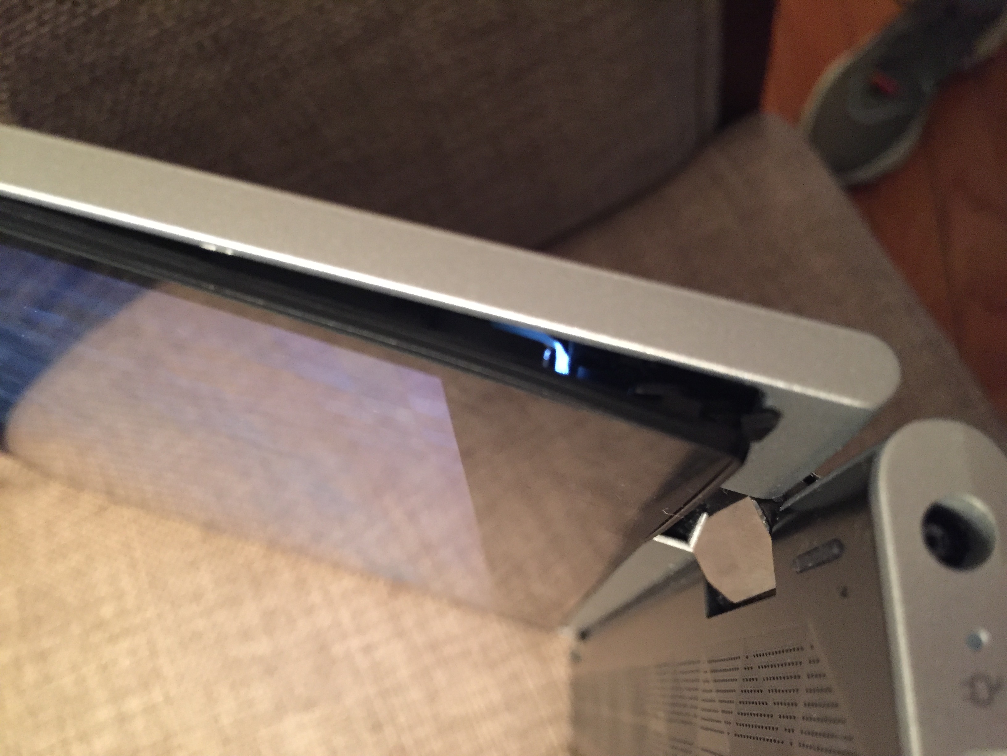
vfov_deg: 48.2
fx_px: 844
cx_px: 504
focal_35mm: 29
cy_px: 378
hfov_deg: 61.7
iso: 640
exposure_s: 1/15
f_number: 2.2
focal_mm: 4.15
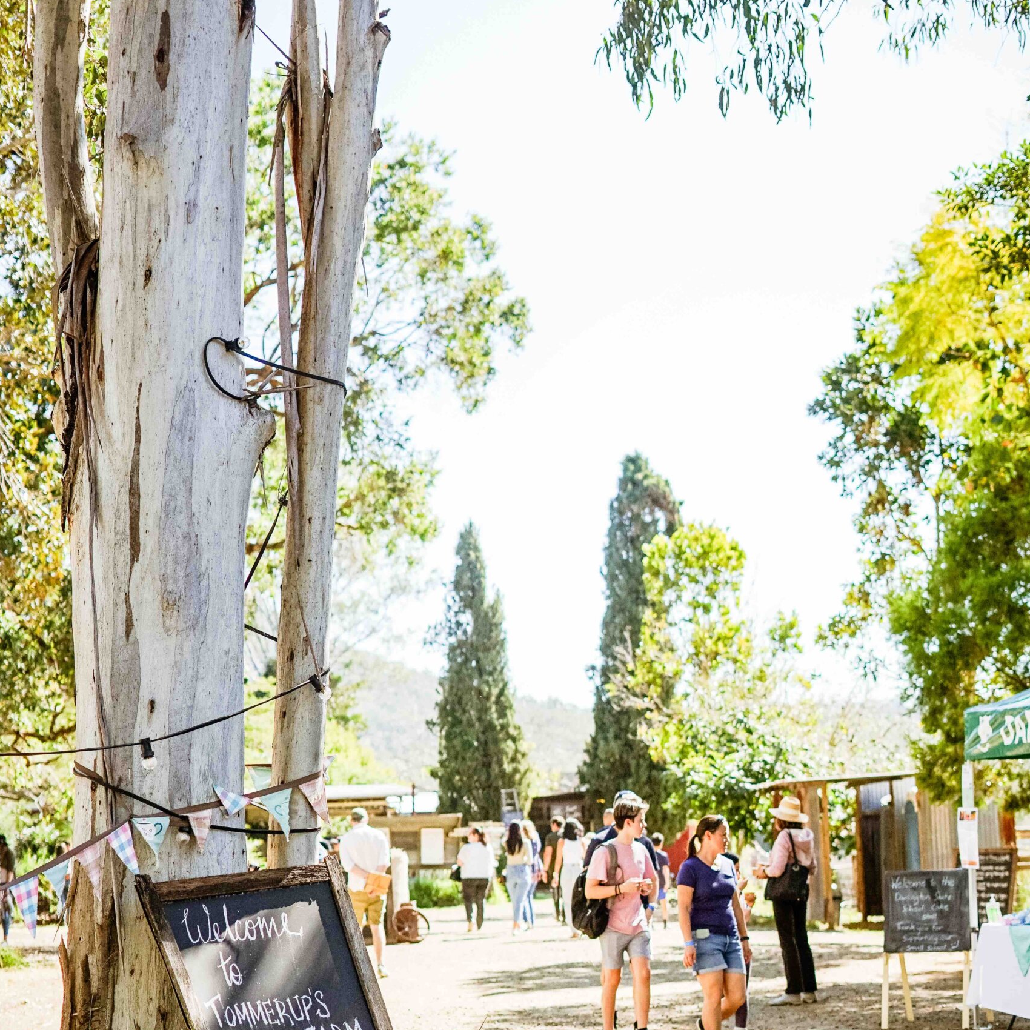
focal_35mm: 64
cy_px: 679
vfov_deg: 26.7
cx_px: 516
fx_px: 2154
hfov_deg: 26.9
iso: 500
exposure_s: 1/5000
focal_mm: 50
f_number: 2.5
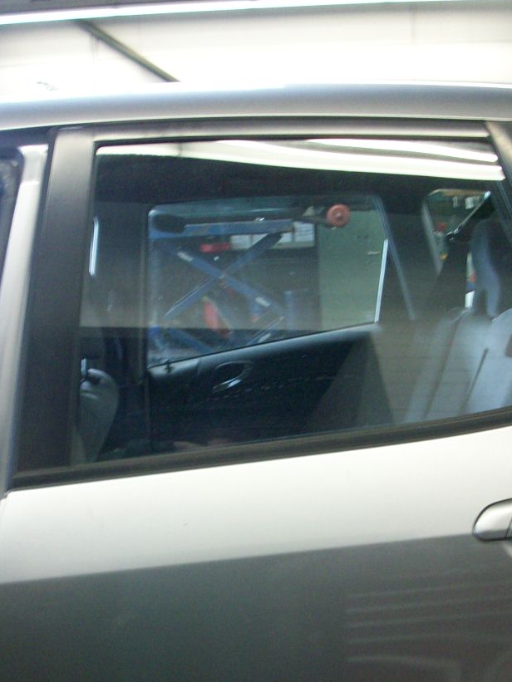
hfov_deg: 27.5
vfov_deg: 35.2
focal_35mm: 53
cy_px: 529
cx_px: 305
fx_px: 1045
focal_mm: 5.7
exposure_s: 1/14.7
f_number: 2.8
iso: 160
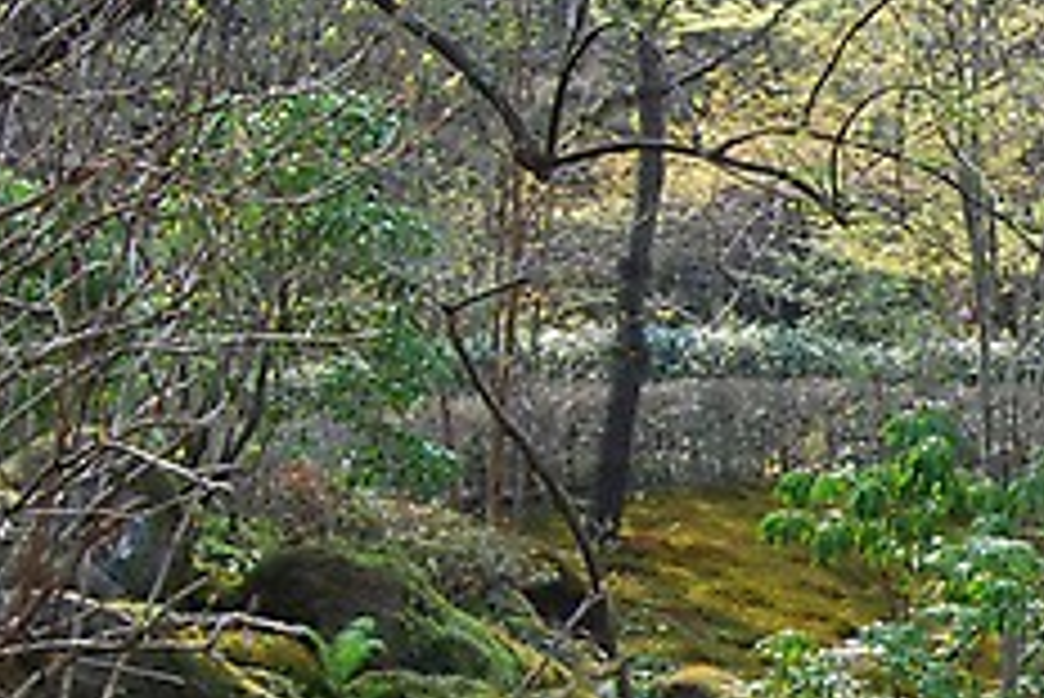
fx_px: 3308
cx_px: 1701
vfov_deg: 12.0
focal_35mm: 114
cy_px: 570
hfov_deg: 16.0
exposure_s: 1/60
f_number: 8
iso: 200
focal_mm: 22
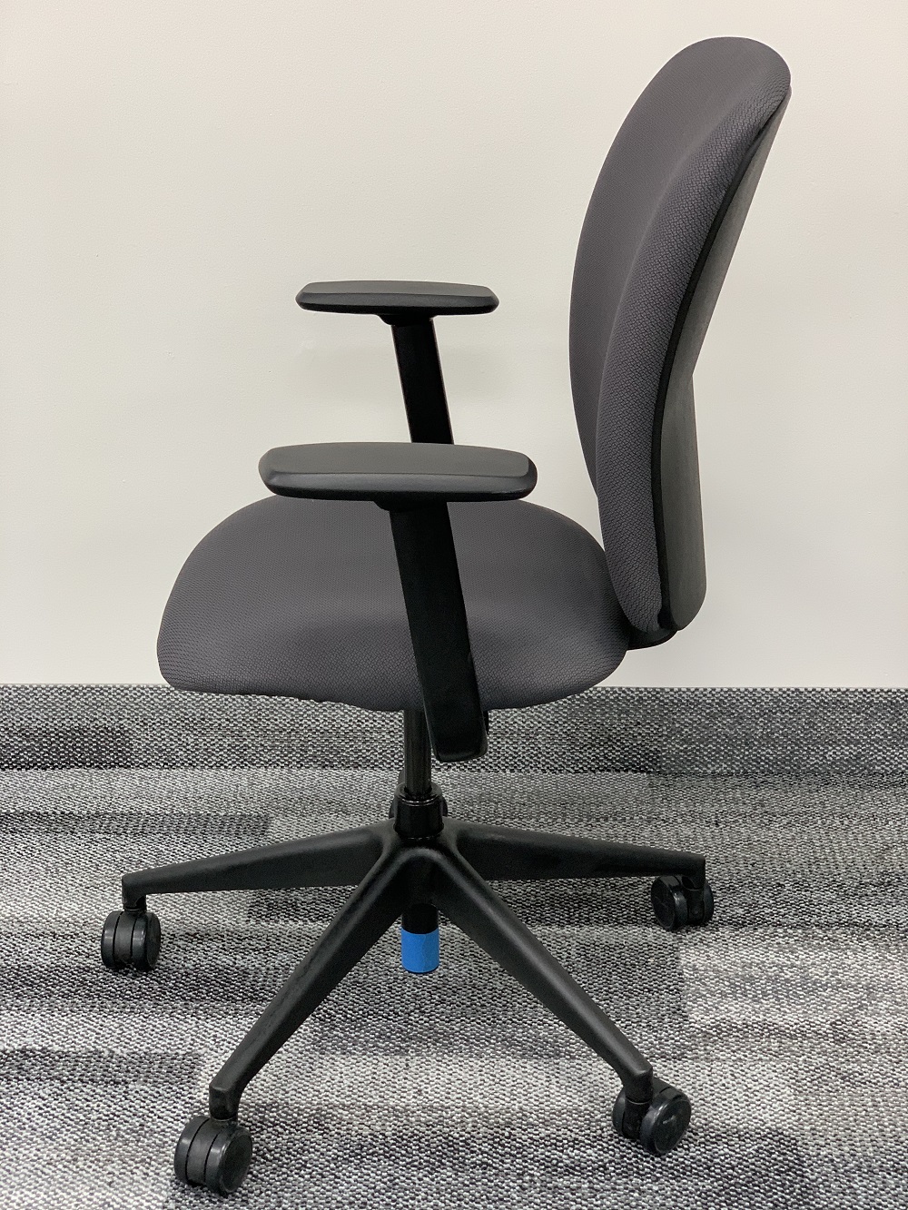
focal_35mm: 52
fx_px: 1818
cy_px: 605
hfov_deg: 28.0
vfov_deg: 36.8
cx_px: 454
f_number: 2.4
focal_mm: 6
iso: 125
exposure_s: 1/60
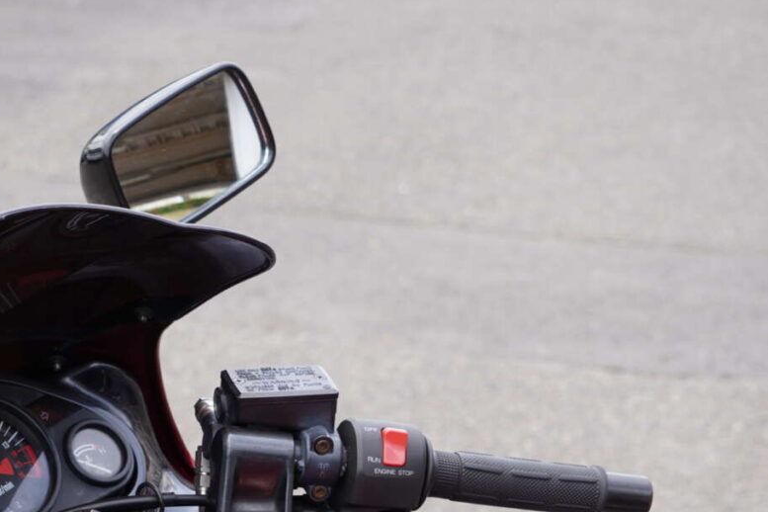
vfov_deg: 8.4
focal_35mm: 163
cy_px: 496
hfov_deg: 12.5
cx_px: 63
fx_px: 3477
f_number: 5.6
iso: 100
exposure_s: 1/160
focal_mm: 55
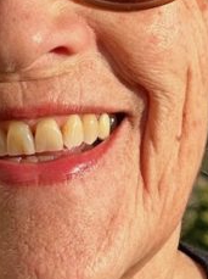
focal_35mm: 345
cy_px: 160
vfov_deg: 5.8
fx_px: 2772
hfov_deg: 4.3
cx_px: 36
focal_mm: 9
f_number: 2.8
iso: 32
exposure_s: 1/408
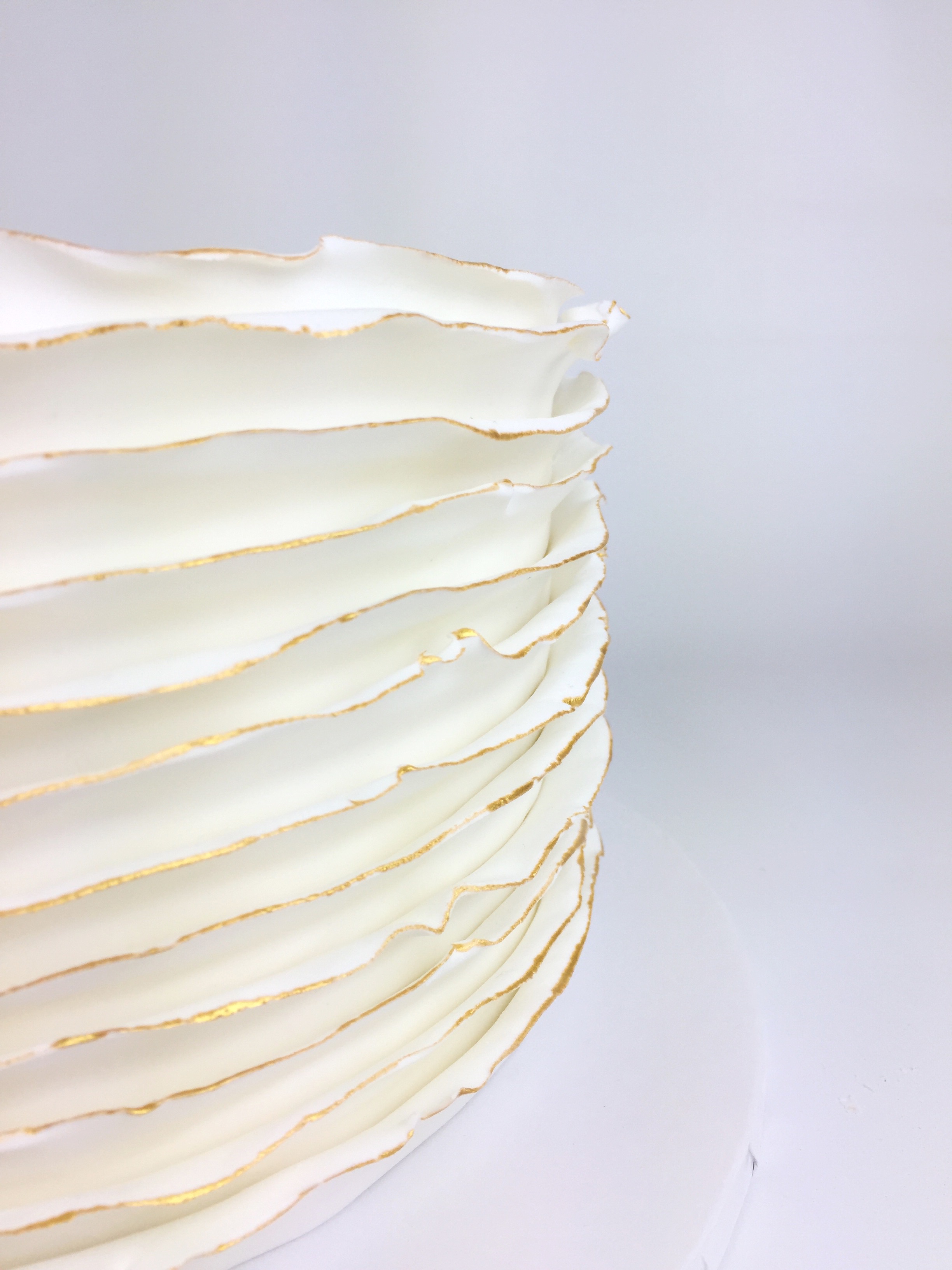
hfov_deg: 48.2
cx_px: 476
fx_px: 1063
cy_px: 635
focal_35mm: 29
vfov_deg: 61.7
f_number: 2.2
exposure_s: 1/311
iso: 32
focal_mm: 4.15
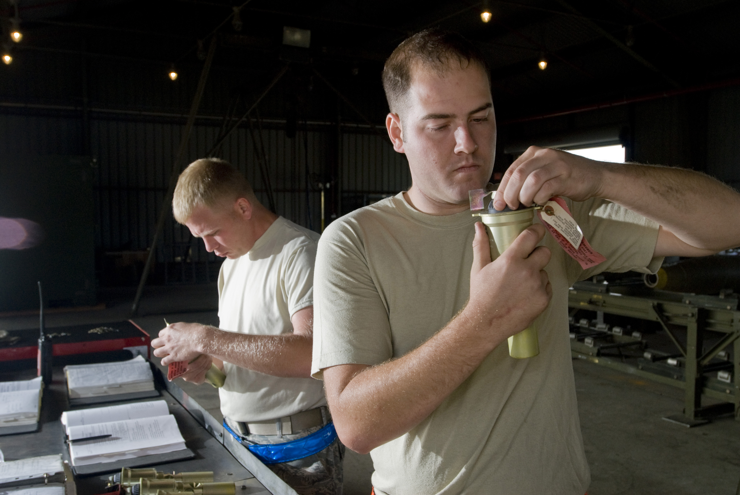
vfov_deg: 40.1
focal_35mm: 33
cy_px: 248
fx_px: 679
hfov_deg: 57.2
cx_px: 370
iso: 400
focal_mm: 22
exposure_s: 1/250
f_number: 5
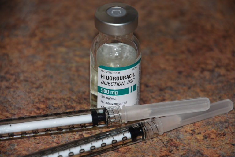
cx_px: 118
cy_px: 78
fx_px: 1713
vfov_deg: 5.2
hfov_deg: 7.8
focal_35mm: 262
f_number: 6
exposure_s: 1/60
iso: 100
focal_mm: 175
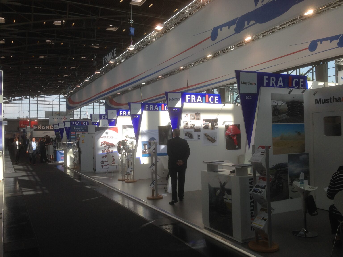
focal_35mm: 33
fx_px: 327
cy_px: 128
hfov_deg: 55.4
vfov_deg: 42.9
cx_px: 172
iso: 50
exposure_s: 1/488
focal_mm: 4.12
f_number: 2.4
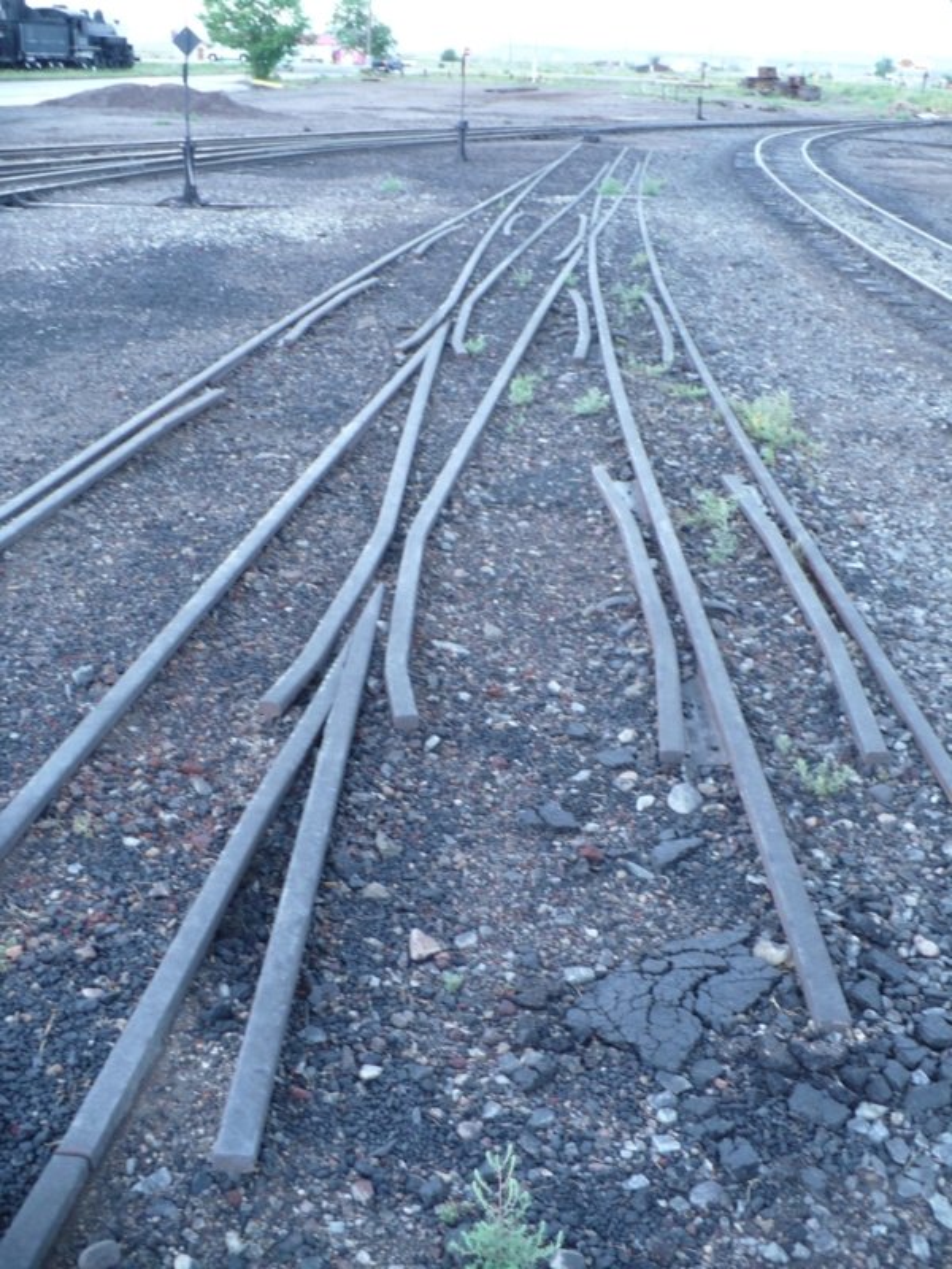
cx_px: 476
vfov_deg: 50.1
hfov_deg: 38.7
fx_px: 1357
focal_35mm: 37
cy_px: 634
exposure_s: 1/60
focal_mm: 6.1
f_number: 2.8
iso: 100
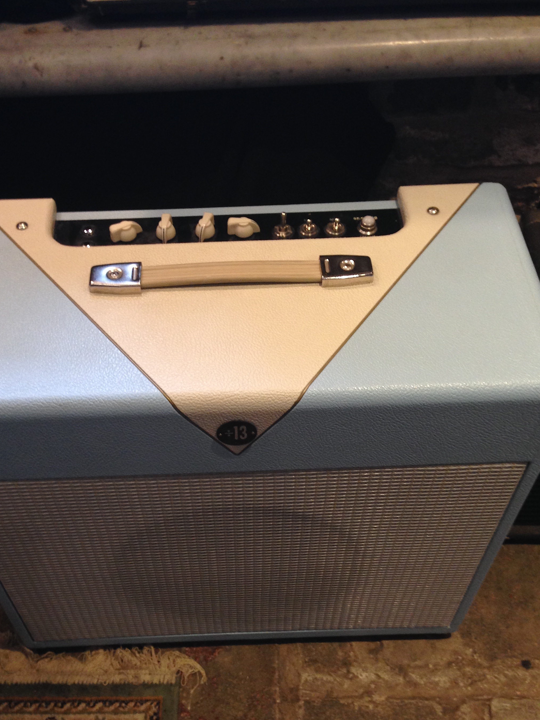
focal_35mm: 40
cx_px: 232
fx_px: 832
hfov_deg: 35.9
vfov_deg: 46.7
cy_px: 411
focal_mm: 4.12
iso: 125
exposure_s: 1/20
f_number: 2.4
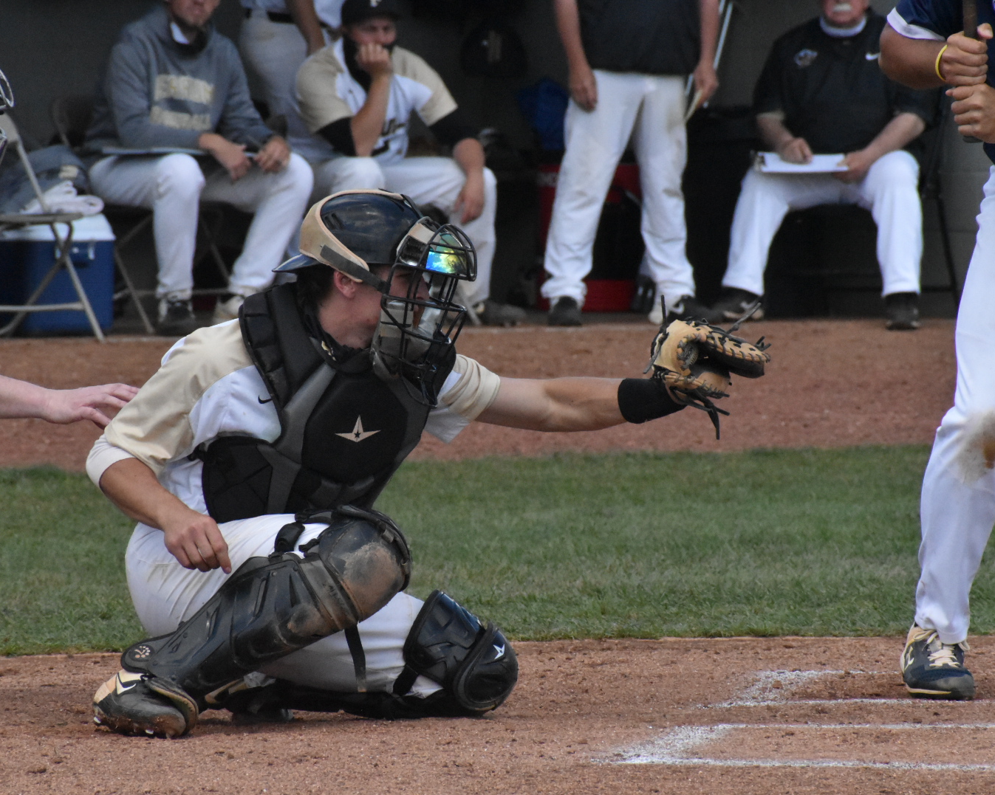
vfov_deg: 3.0
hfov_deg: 3.8
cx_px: 450
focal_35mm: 508
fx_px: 14956
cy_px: 397
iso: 6400
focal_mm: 300
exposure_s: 1/3200
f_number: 13
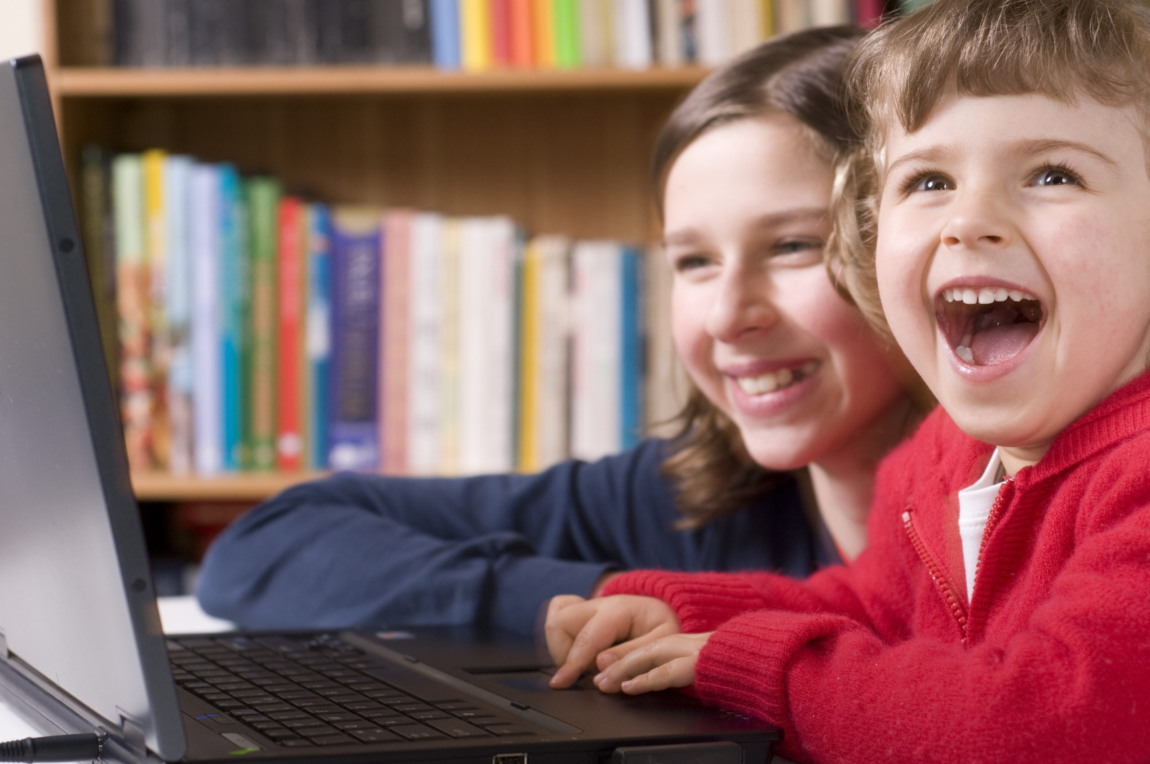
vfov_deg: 18.1
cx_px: 575
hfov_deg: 27.0
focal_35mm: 75
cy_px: 382
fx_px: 2393
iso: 200
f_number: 3.5
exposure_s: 1/13
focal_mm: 50
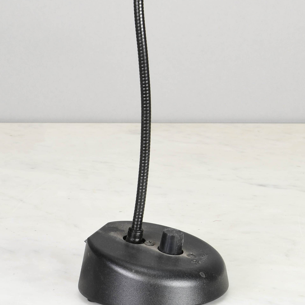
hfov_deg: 9.0
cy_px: -52
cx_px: 255
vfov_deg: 9.0
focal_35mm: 193
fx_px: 1924
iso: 100
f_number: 14
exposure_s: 1/1.25
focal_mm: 52
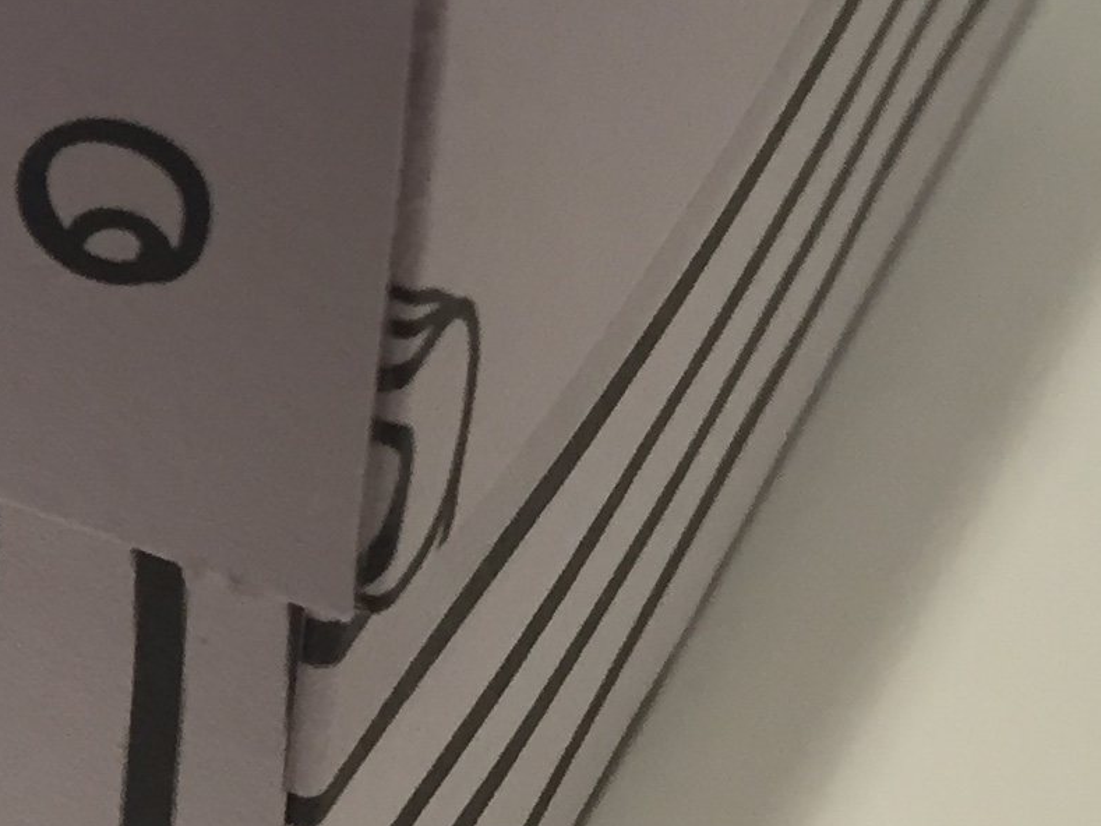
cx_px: -652
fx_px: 3817
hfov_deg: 15.0
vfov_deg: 12.2
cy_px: -20
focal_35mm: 120
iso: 64
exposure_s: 1/30
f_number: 2.2
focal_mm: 4.15
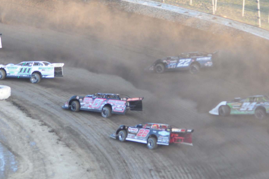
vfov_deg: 6.2
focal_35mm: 221
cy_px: 88
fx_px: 1646
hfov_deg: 9.3
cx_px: 134
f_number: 4.5
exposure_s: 1/500
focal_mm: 145
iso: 1400
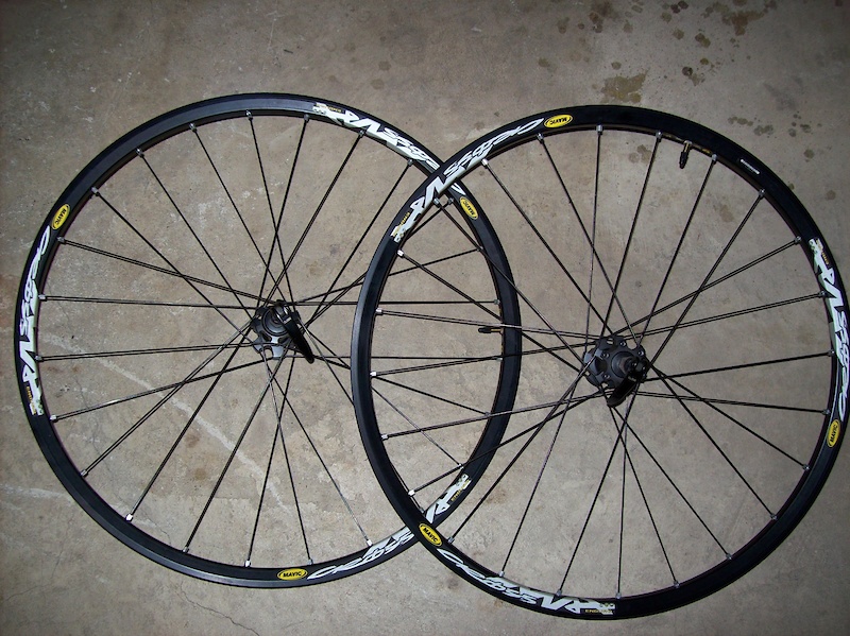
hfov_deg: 51.4
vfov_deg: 39.6
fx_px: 883
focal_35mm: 36
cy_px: 318
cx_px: 425
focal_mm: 6
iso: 80
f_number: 2.7
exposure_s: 1/64
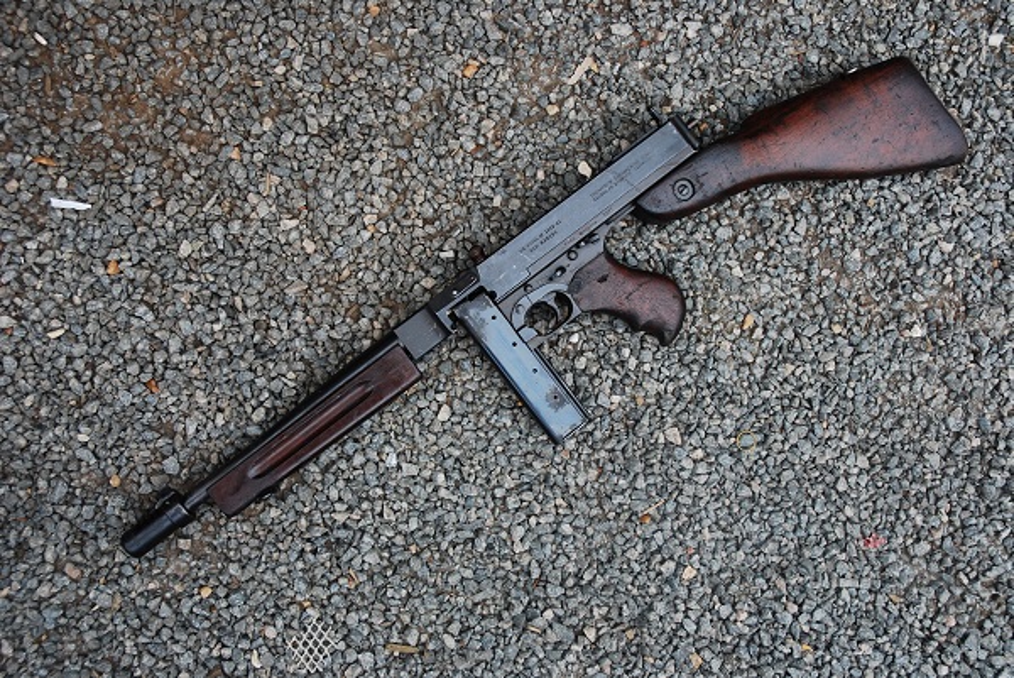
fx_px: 1057
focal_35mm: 38
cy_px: 339
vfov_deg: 35.5
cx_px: 507
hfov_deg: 51.3
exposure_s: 1/125
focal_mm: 25
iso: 140
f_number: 5.6
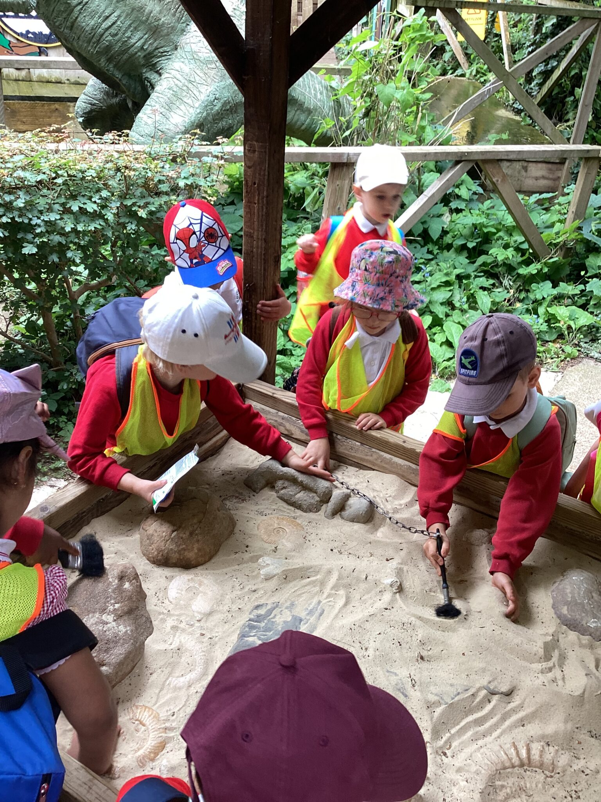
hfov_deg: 45.4
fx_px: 718
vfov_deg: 58.4
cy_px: 401
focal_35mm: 31
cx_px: 300
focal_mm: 3.3
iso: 50
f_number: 2.4
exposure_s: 1/50
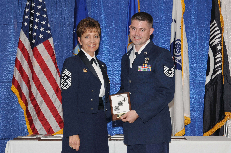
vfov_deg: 18.1
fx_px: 480
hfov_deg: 27.0
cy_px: 76
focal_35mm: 75
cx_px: 116
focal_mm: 50
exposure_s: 1/60
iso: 200
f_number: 4.5
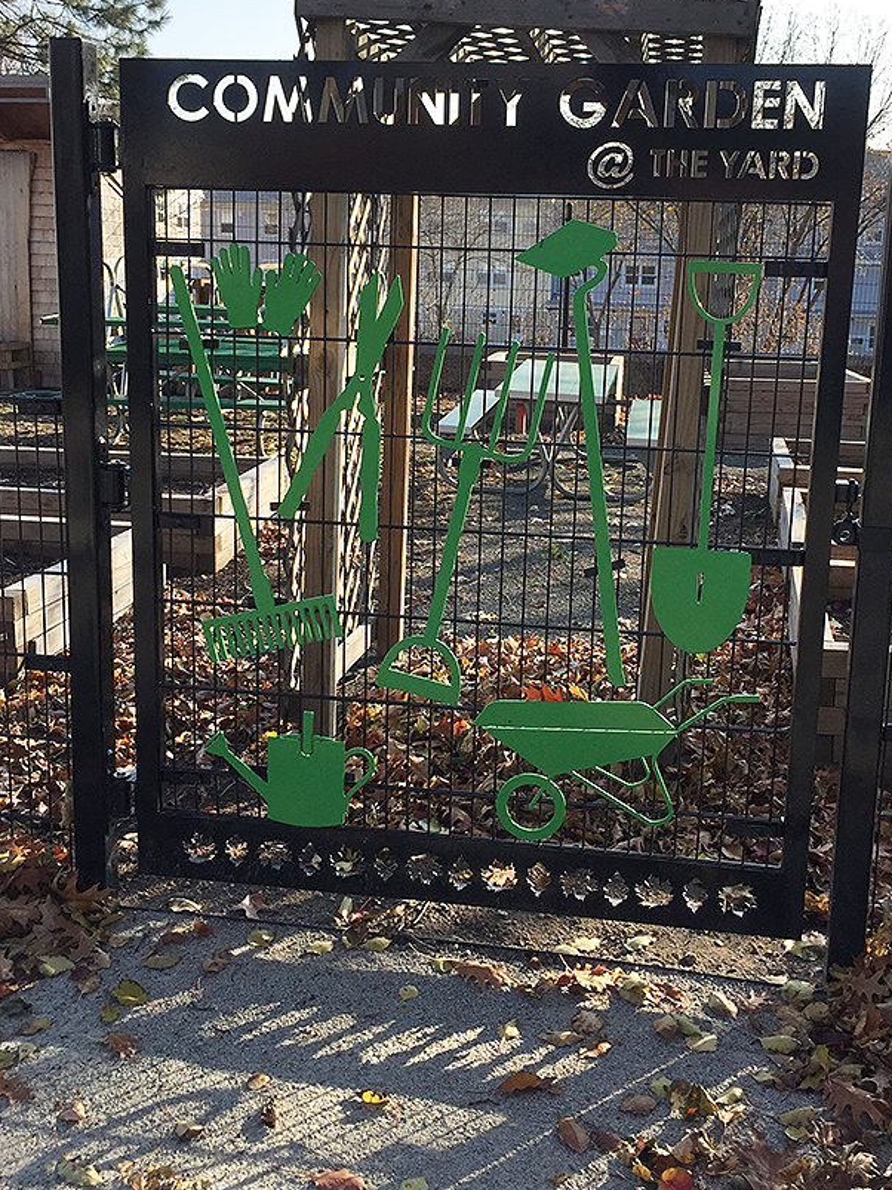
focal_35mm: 37
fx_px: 1272
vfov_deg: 50.0
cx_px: 508
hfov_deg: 38.6
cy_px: 513
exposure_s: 1/989
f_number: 2.2
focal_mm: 4.15
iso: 32
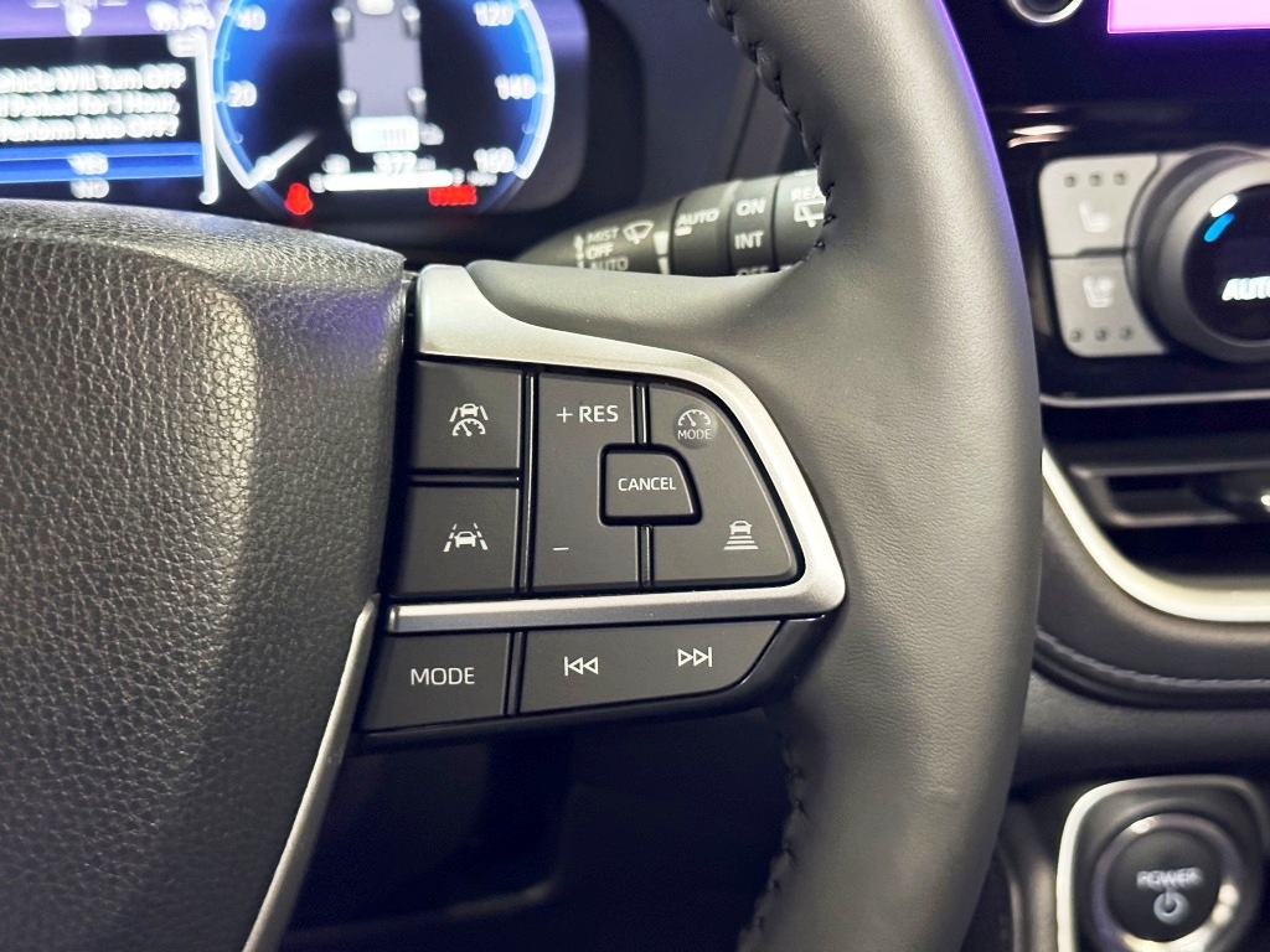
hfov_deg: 39.7
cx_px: 635
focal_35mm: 48
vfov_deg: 30.3
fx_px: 1761
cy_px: 476
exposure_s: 1/30
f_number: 1.78
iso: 640
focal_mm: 6.86
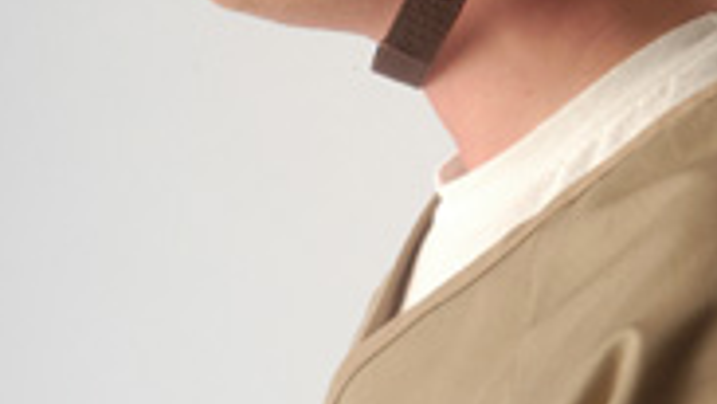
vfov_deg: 5.1
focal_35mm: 240
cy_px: -27
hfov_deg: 9.0
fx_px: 4564
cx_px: 400
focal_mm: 70
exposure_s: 1/160
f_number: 22
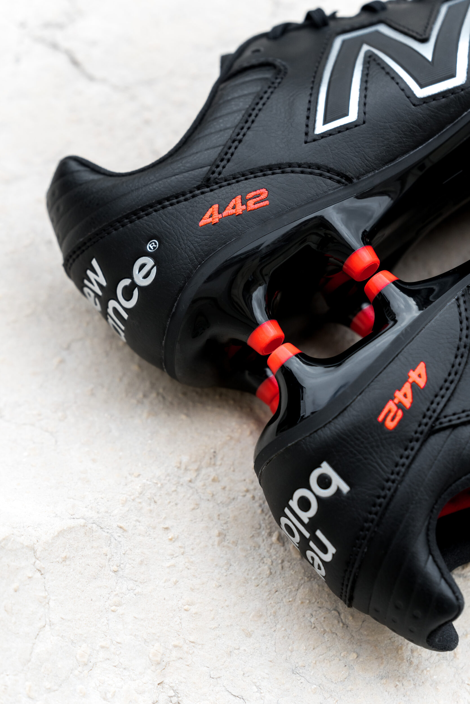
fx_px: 3914
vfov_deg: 10.3
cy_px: 352
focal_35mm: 200
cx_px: 235
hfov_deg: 6.9
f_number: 5.6
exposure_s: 1/800
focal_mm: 200
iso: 800
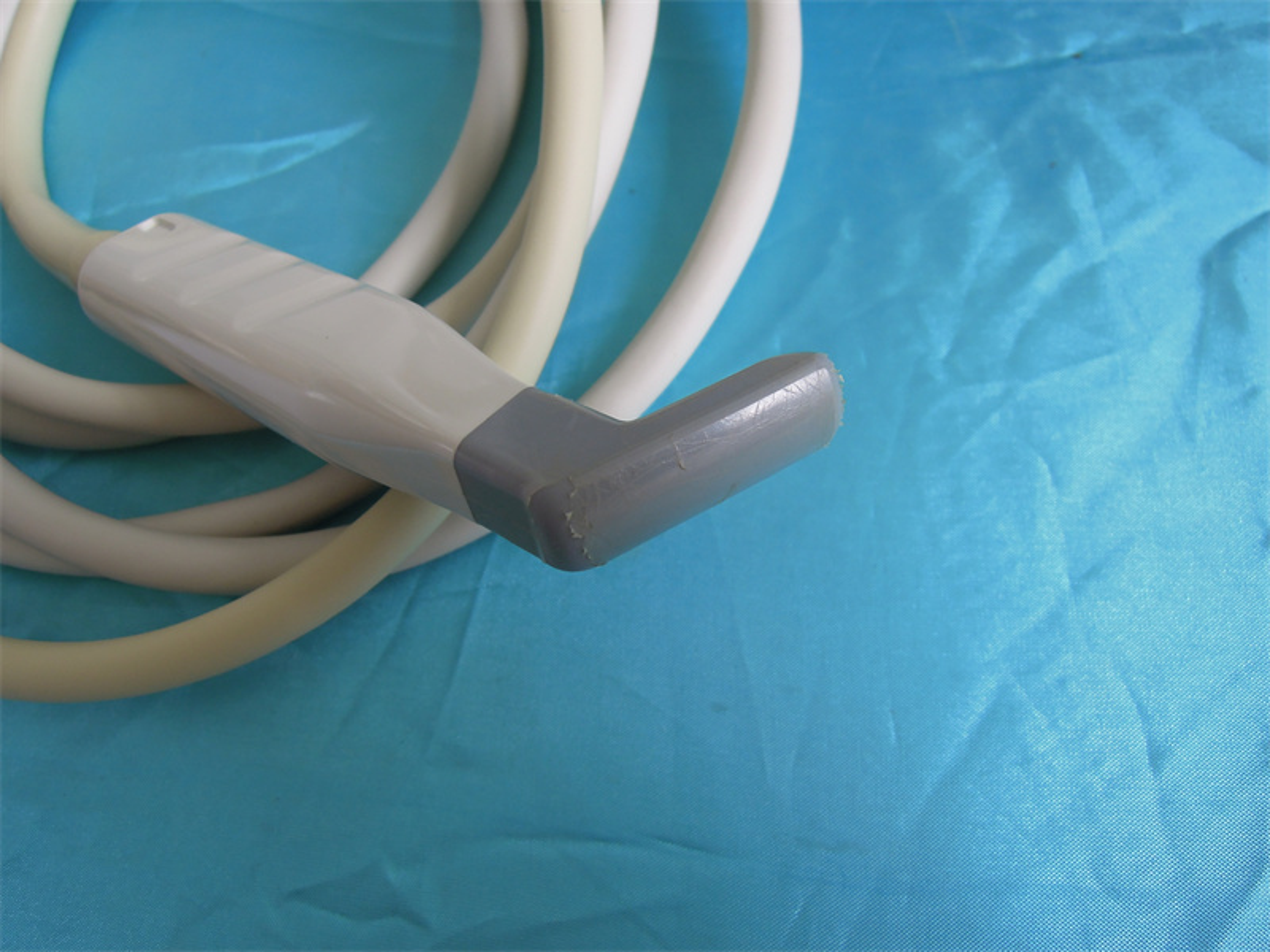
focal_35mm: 24
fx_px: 881
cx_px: 635
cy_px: 476
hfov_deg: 71.6
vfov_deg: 56.8
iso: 160
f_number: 2.8
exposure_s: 1/60
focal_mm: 4.3
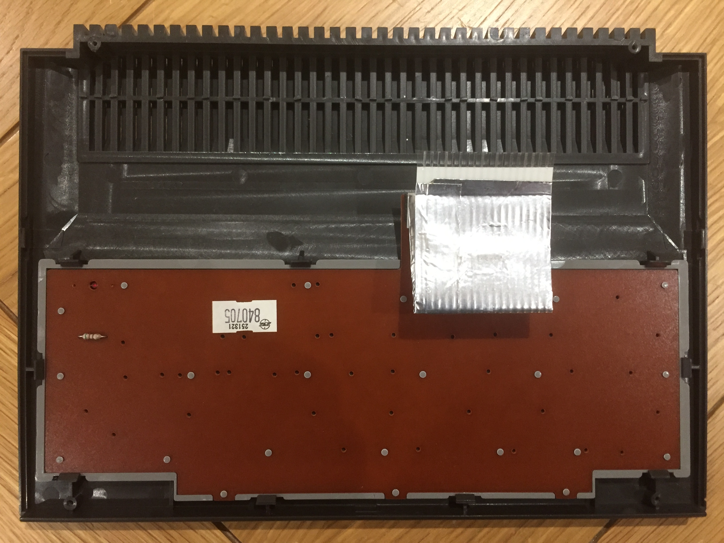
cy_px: 272
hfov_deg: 61.7
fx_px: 607
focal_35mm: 29
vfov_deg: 48.2
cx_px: 362
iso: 250
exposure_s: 1/25
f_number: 2.2
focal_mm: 4.15
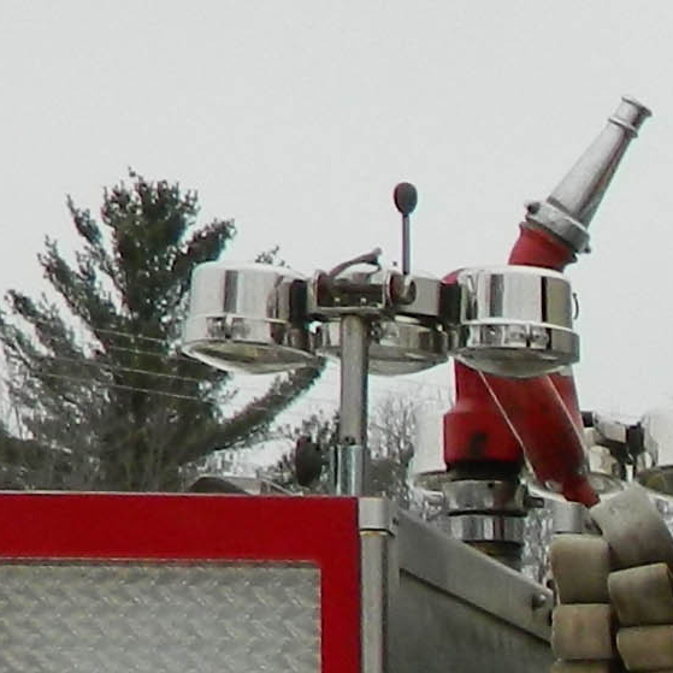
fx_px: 5257
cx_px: 1882
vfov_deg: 7.1
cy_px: 1353
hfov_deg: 6.7
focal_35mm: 239
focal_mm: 6.2
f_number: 3.3
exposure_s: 1/320
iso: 80
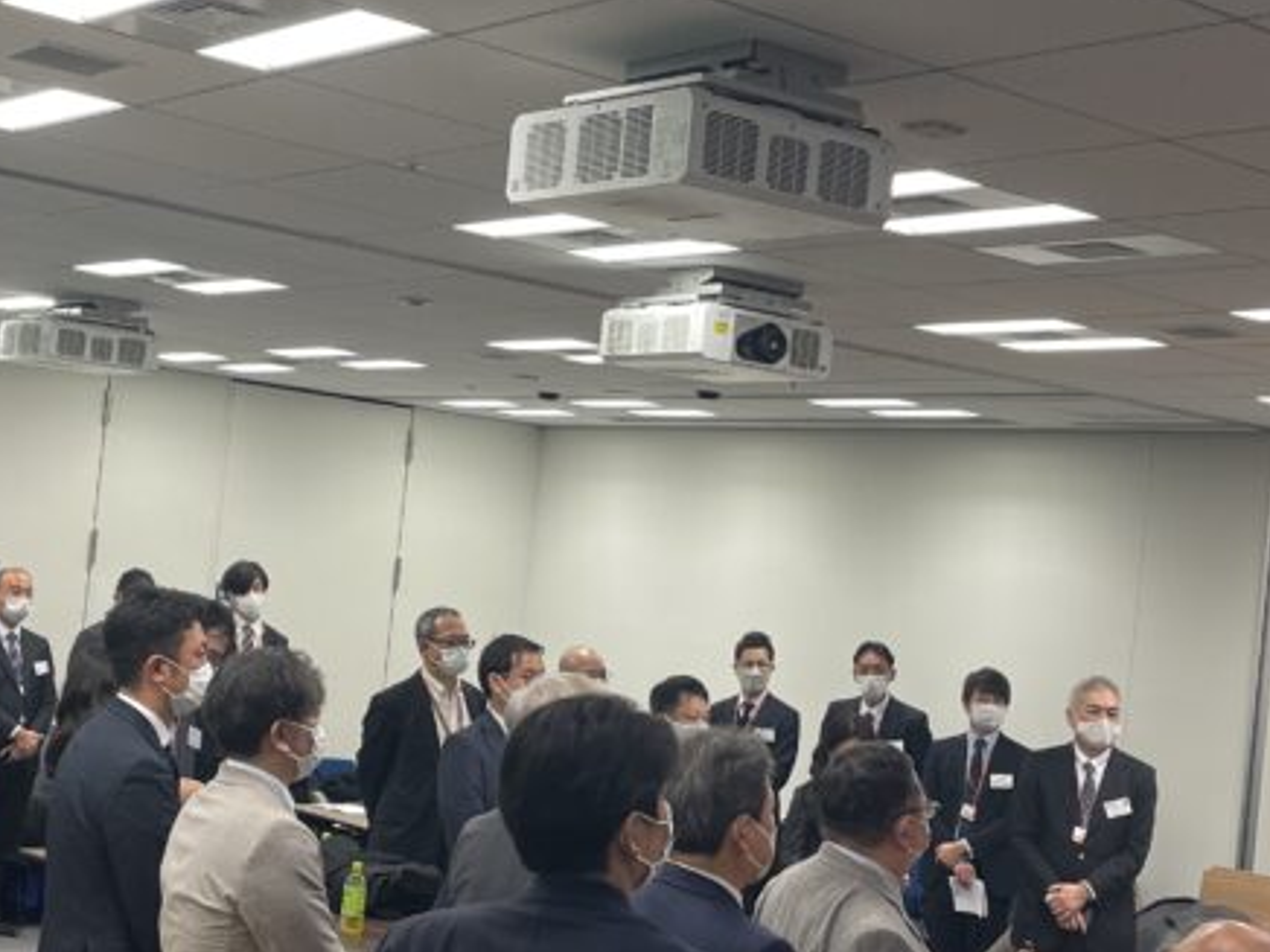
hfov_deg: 31.7
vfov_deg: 24.0
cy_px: 539
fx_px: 2238
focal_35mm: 61
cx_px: 574
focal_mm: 4.2
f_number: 1.6
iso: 64
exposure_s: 1/100
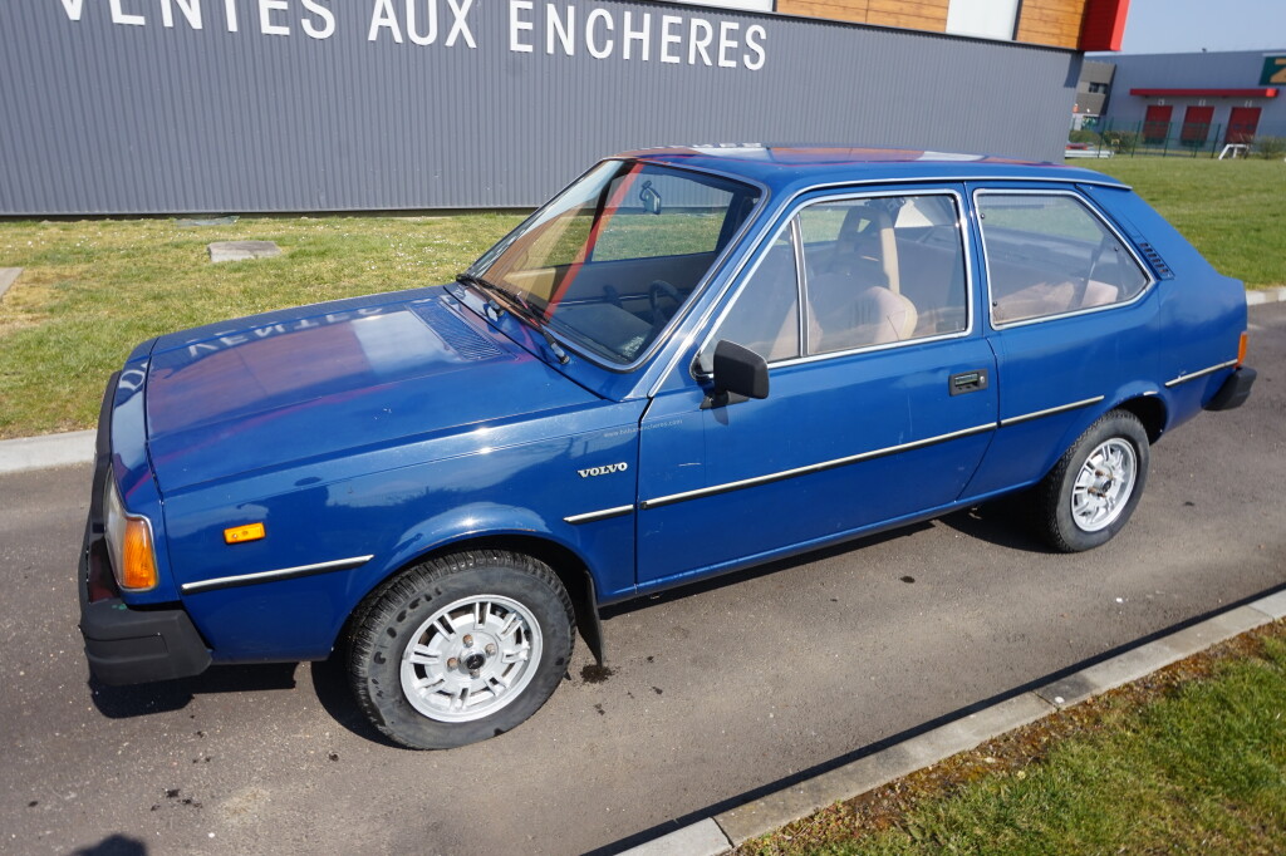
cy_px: 428
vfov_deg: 53.1
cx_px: 643
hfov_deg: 73.8
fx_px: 857
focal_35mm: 24
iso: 100
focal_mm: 16
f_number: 13
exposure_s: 1/80
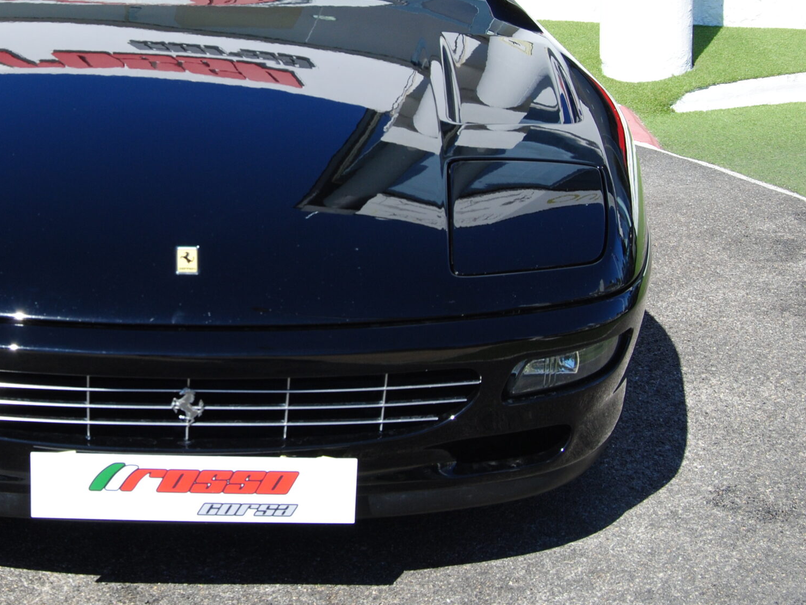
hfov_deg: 26.0
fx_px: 1723
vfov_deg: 19.8
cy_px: 201
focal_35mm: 74
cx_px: 187
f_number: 10
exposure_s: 1/250
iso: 200
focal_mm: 30
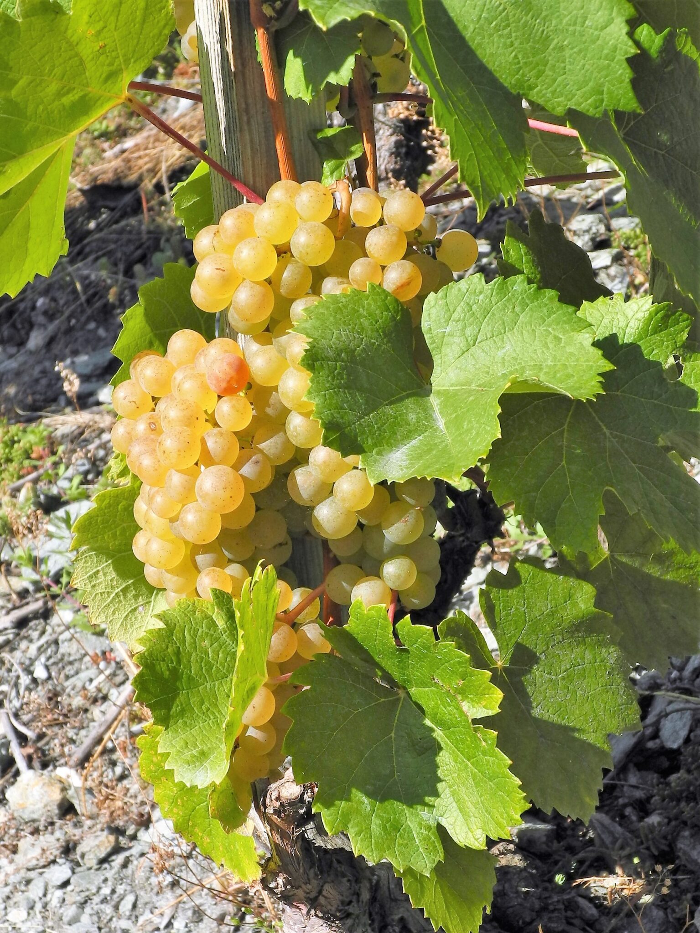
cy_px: 466
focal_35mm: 61
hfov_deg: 24.0
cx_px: 350
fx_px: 1645
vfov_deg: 31.7
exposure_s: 1/1000
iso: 100
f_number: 3.5
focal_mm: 13
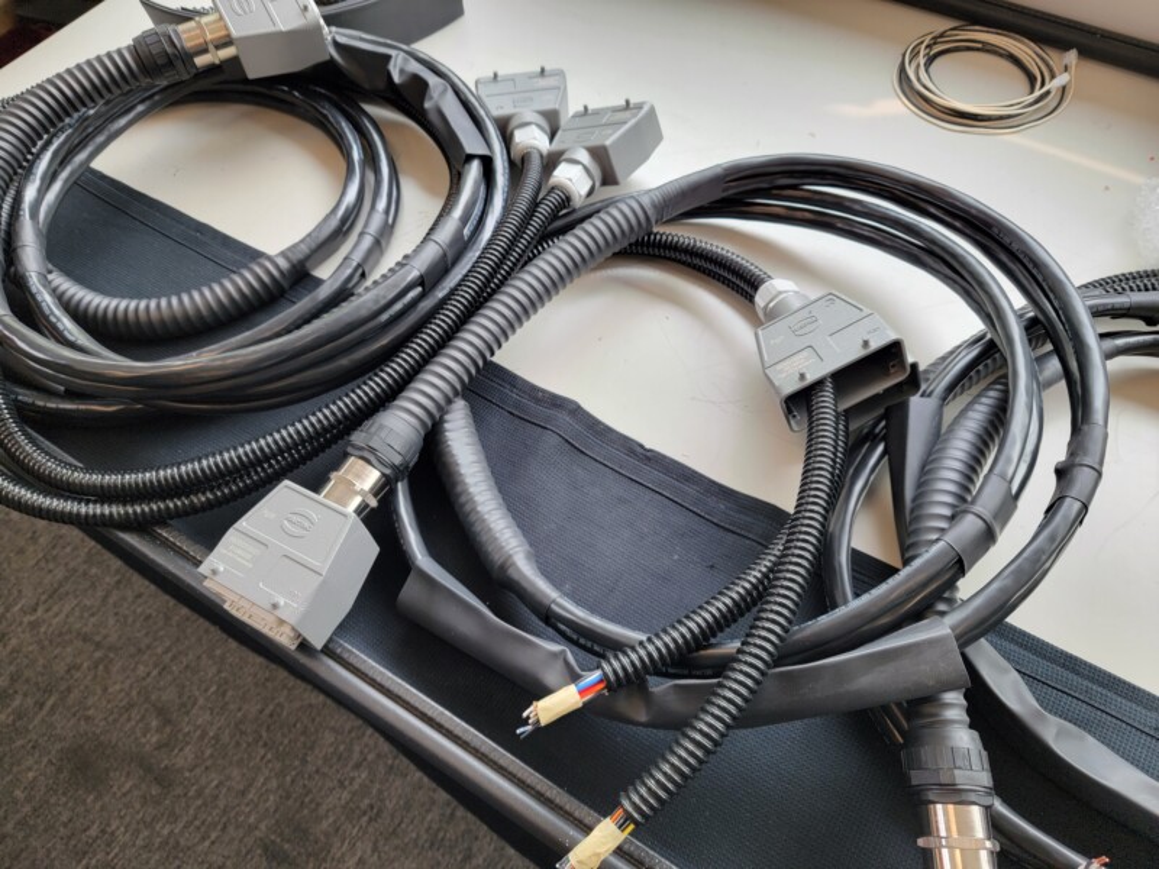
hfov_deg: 71.6
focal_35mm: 24
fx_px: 804
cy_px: 434
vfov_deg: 56.8
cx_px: 580
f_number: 1.8
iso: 50
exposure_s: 1/120
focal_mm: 6.7
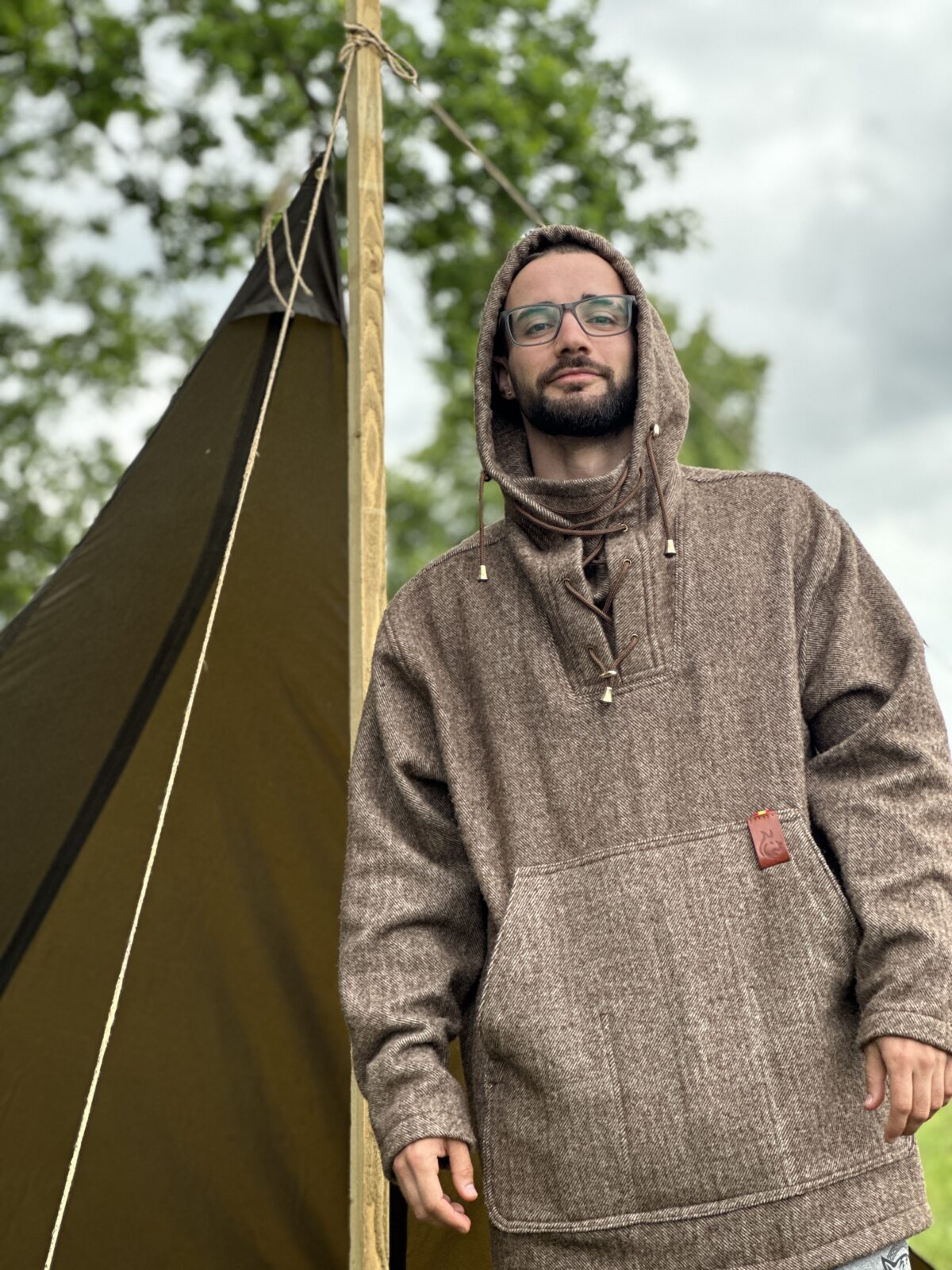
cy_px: 635
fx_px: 2824
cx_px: 476
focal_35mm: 77
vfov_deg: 25.3
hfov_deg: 19.1
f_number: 2.8
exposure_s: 1/121
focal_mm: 9
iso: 100
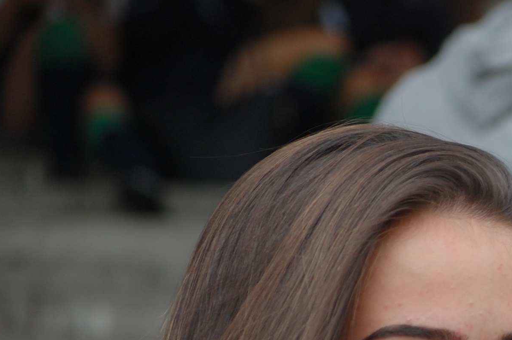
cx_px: 638
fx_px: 4550
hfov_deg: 6.4
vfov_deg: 4.3
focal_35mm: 320
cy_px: 386
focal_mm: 85
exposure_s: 1/500
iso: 360
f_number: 4.5
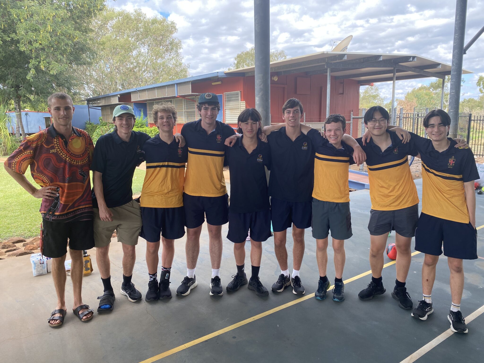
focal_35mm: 26
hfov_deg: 67.3
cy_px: 182
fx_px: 364
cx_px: 242
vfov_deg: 53.1
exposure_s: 1/332
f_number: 1.8
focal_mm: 4.25
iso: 32
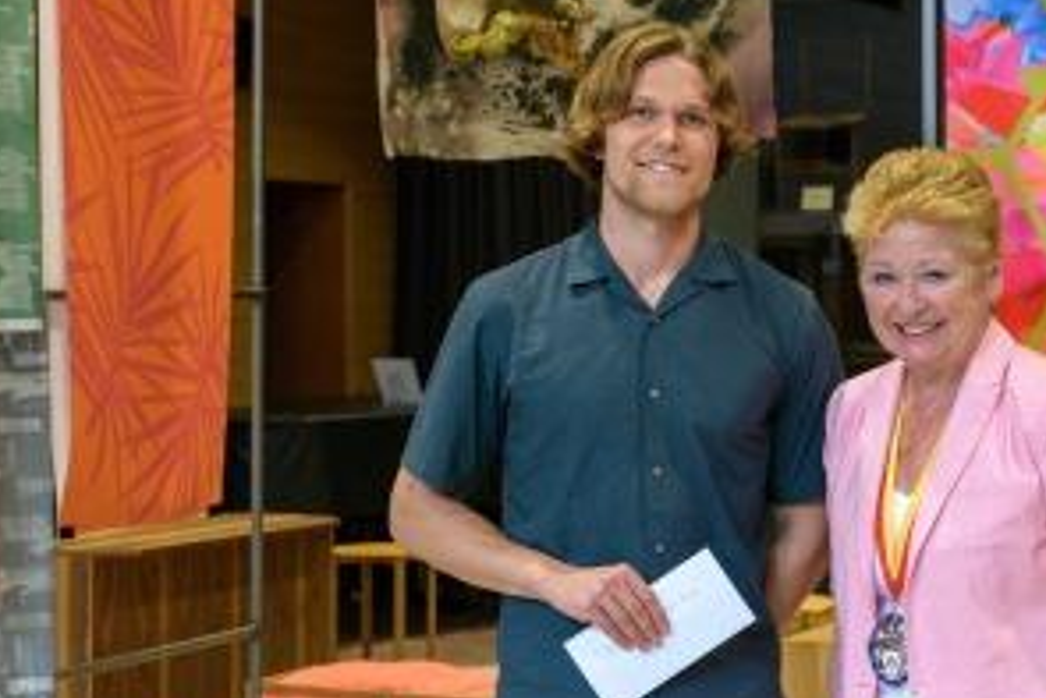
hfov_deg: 23.8
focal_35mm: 85
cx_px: 652
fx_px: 2471
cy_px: 427
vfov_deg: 16.1
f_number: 5.6
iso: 2000
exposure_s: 1/125
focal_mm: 56
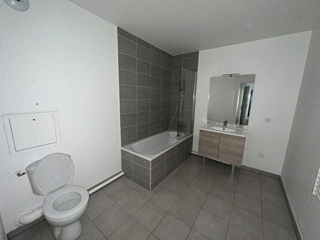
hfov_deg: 102.1
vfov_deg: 85.7
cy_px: 120
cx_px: 160
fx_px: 129
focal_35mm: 14
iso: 250
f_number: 2.2
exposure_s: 1/28
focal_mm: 2.22
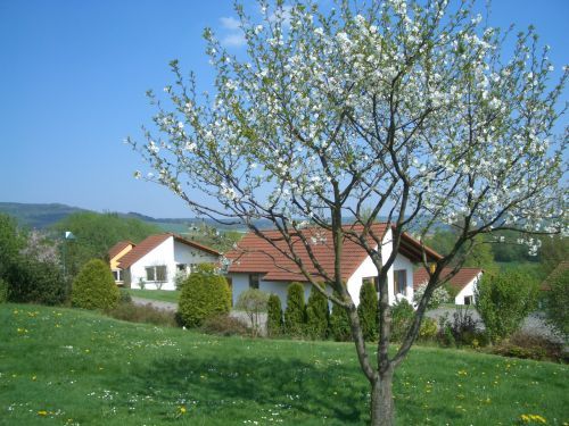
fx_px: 575
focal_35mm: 35
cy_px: 213
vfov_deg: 40.7
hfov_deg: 52.6
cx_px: 284
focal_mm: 5.8
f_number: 4.3
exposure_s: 1/500
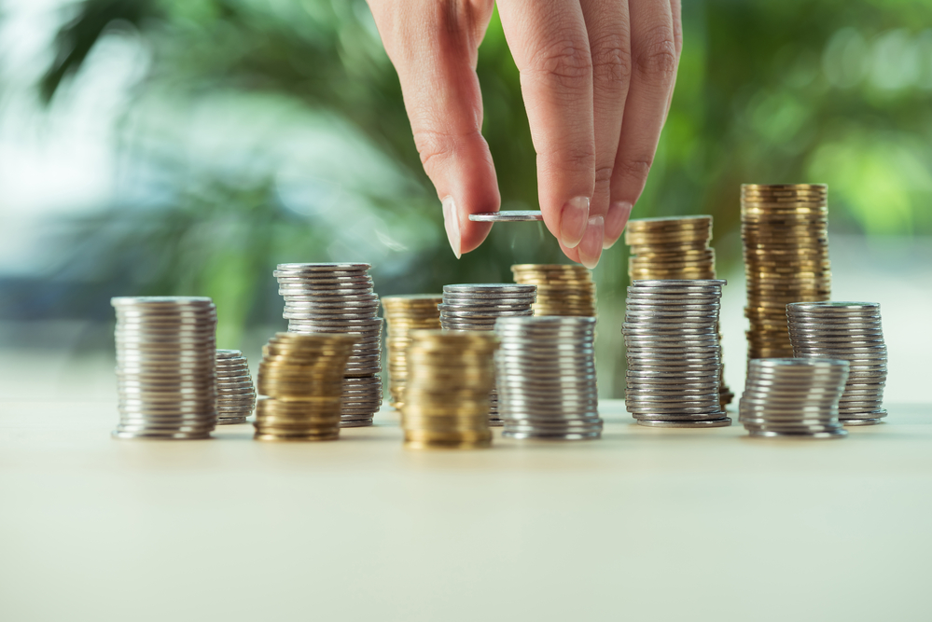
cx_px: 466
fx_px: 2719
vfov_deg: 13.1
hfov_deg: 19.4
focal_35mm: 105
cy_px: 311
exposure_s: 1/100
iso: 100
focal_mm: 105
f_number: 8
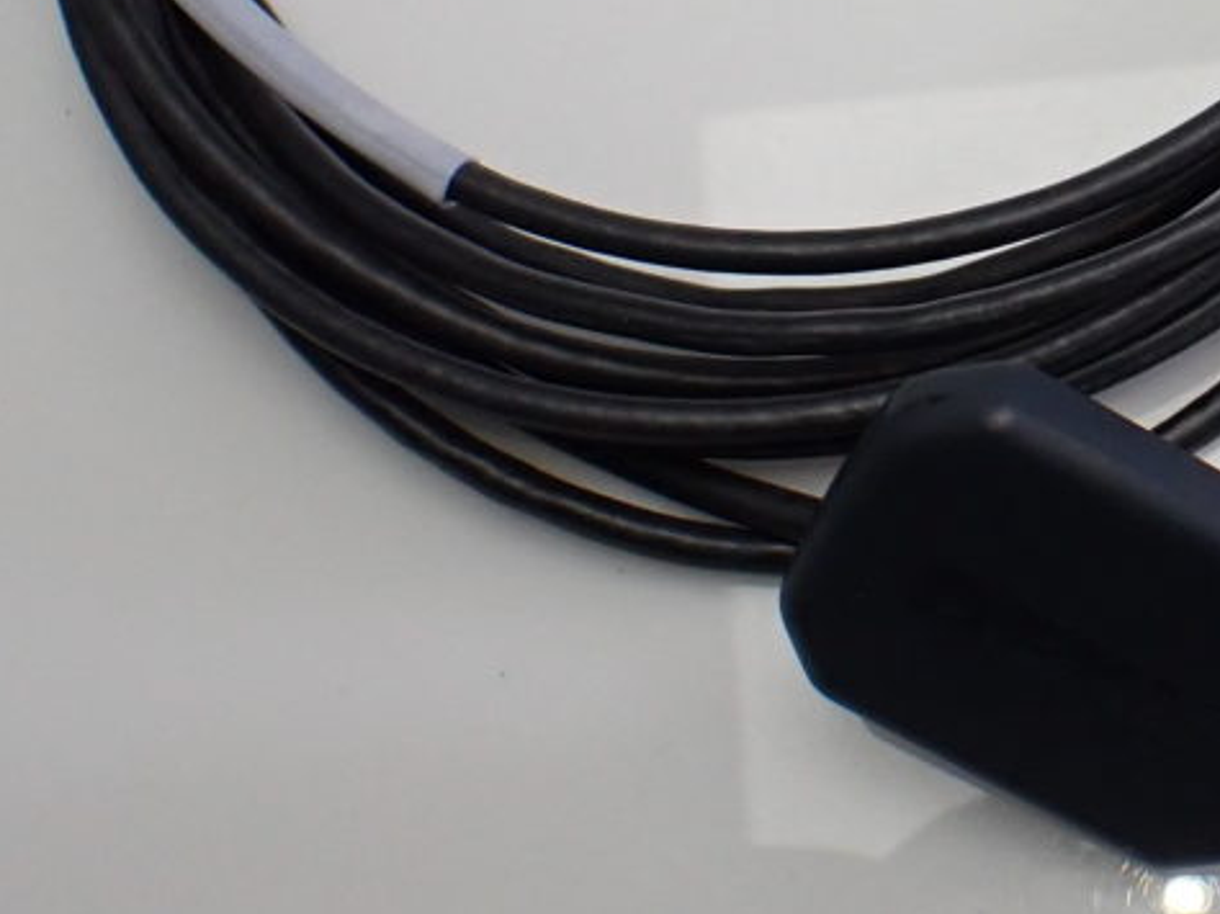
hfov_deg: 23.9
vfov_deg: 19.0
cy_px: 67
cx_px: 1369
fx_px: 2677
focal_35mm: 76
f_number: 3.2
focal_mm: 5.4
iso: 320
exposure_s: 1/320
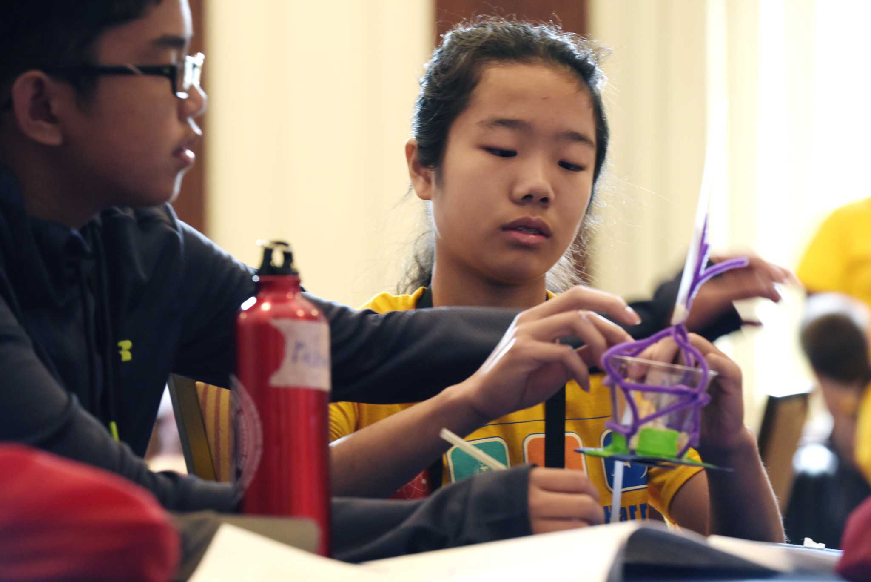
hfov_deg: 16.4
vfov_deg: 11.0
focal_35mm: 125
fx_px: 3025
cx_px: 436
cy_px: 291
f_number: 4.5
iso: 1600
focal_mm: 125
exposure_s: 1/60
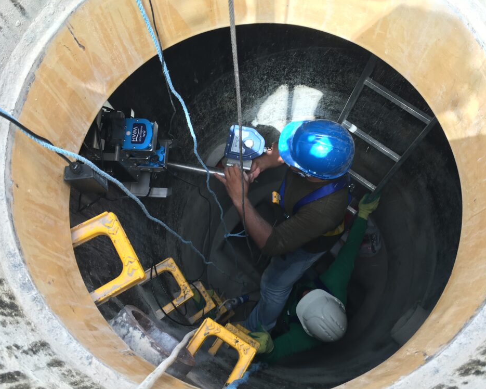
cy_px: 196
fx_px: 446
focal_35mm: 31
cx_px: 260
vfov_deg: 47.1
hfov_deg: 57.1
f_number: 2.2
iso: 25
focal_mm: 4.15
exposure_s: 1/100
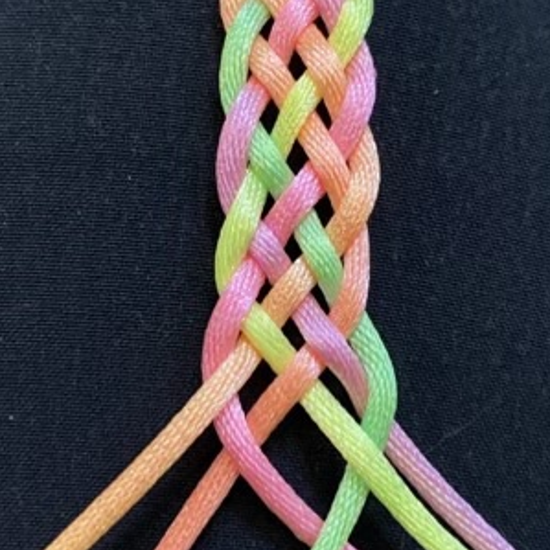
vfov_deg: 27.0
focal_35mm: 63
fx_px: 1132
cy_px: 398
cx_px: 270
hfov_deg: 27.3
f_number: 1.8
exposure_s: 1/60
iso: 500
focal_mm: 4.25
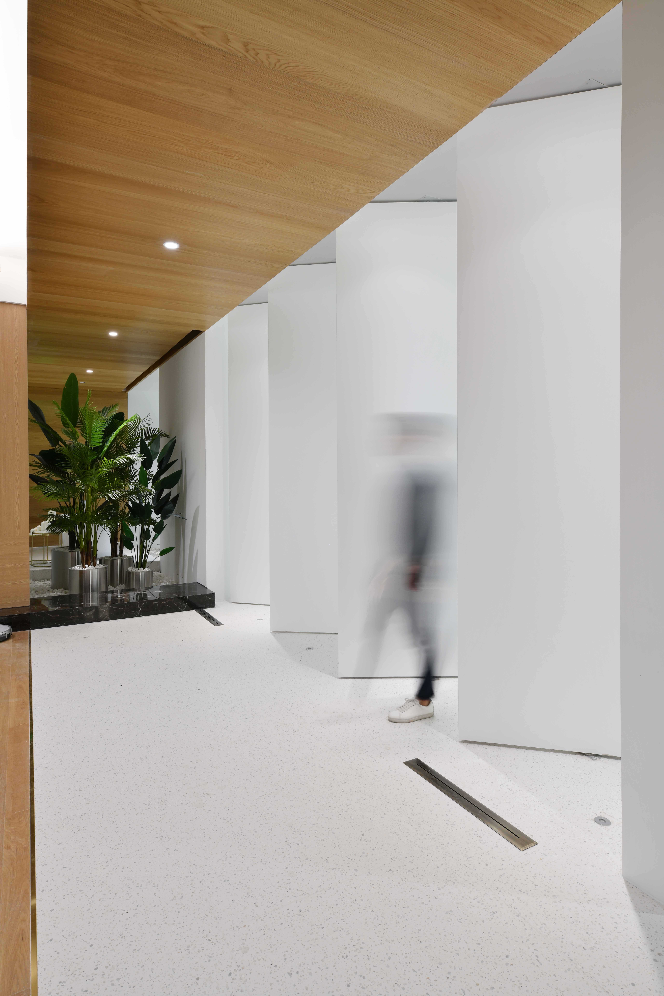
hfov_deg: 61.9
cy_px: 498
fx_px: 553
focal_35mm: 20
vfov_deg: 84.0
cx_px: 332
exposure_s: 1
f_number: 13
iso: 100
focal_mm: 20
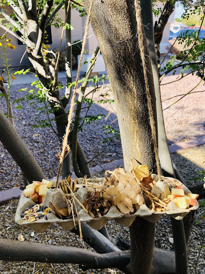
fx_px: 221
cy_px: 137
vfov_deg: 63.4
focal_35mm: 28
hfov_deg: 49.7
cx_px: 102
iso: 20
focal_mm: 3.99
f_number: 1.8
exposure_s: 1/271
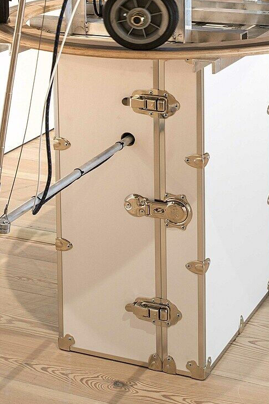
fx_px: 829
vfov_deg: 25.7
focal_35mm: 74
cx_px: 168
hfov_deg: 18.4
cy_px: -19
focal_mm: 35
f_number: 7.1
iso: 100
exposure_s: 1/8
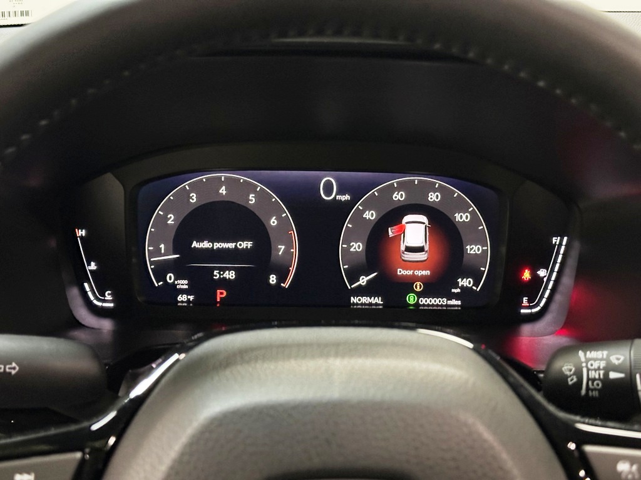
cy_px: 240
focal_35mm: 48
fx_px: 889
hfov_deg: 39.7
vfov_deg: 30.3
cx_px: 320
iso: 640
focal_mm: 6.86
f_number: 1.78
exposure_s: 1/24
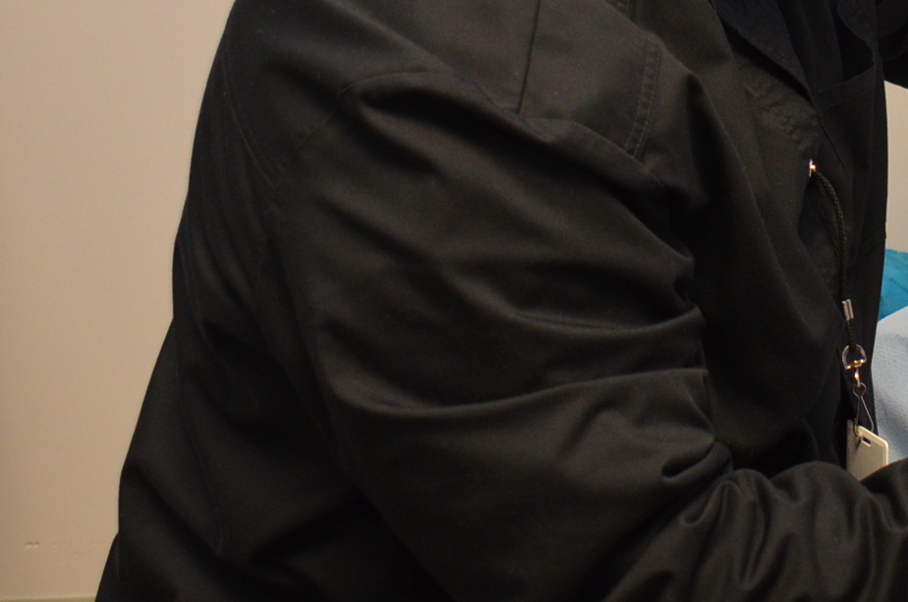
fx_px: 2618
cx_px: 830
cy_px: 55
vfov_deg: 13.0
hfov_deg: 19.3
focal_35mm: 104
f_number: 4
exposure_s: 1/60
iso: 800
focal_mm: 26
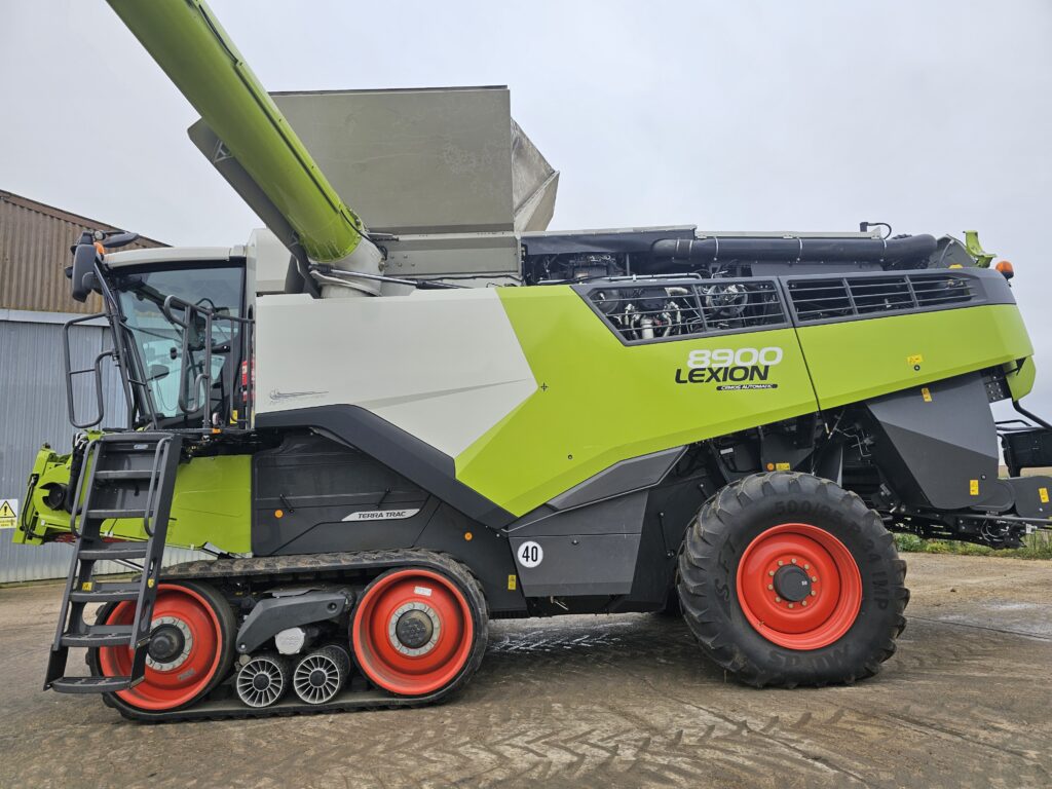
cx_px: 526
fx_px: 699
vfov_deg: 58.9
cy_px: 394
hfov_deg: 73.9
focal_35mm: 23
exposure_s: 1/100
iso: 12
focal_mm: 6.3
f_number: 1.7
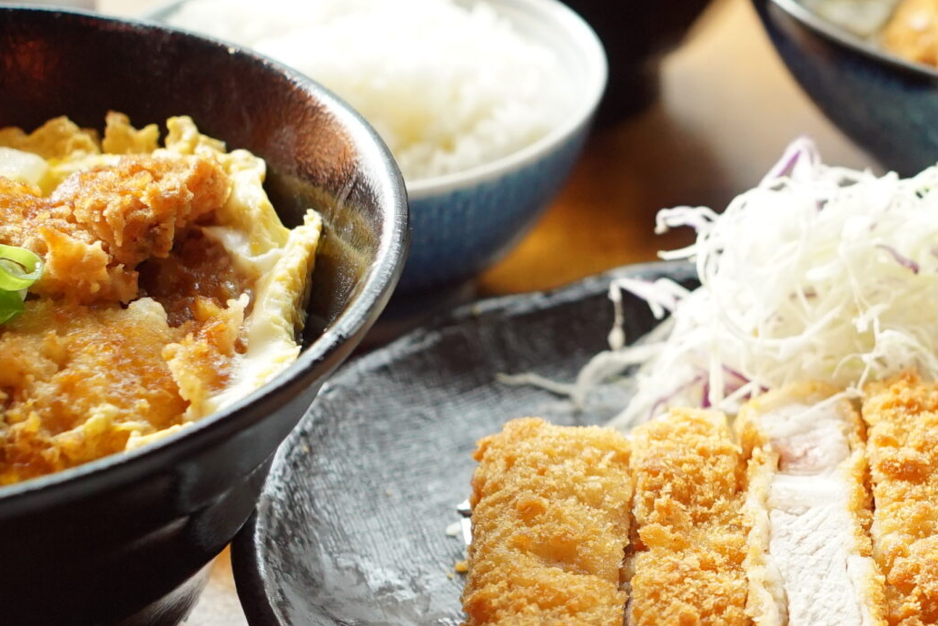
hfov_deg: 18.5
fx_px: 2842
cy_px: 543
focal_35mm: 109
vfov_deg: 12.5
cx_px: 824
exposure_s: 1/160
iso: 1600
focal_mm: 44
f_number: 3.5
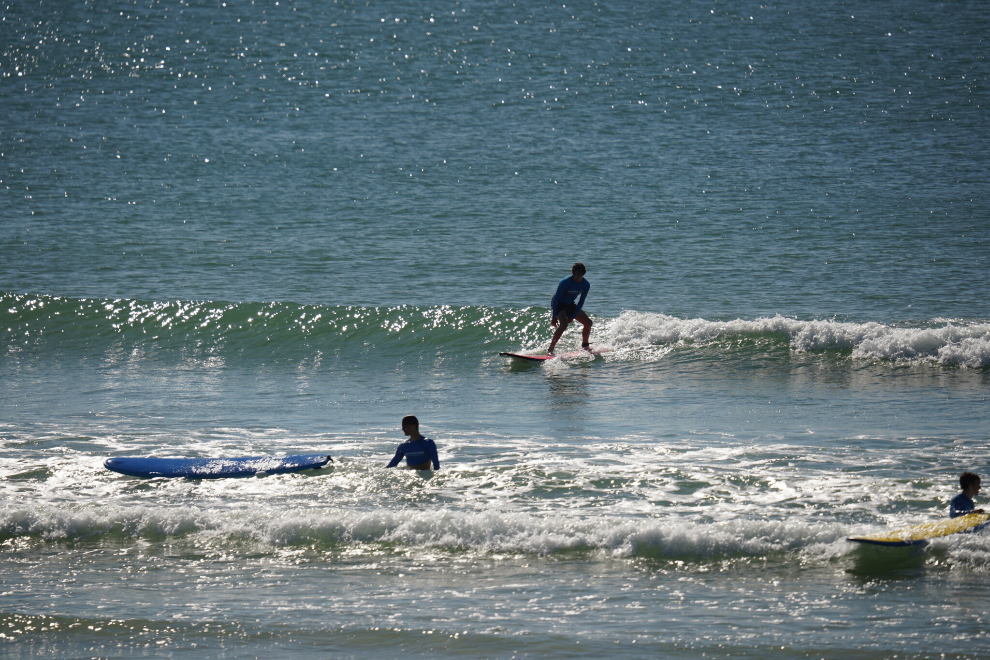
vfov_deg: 2.9
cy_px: 330
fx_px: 13148
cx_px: 495
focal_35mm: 478
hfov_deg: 4.3
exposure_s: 1/1000
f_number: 7.1
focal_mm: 478.2
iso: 100
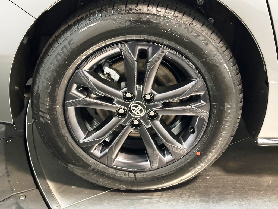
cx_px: 139
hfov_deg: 39.7
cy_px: 104
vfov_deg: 30.3
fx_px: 385
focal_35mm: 48
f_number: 1.78
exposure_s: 1/24
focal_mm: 6.86
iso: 640
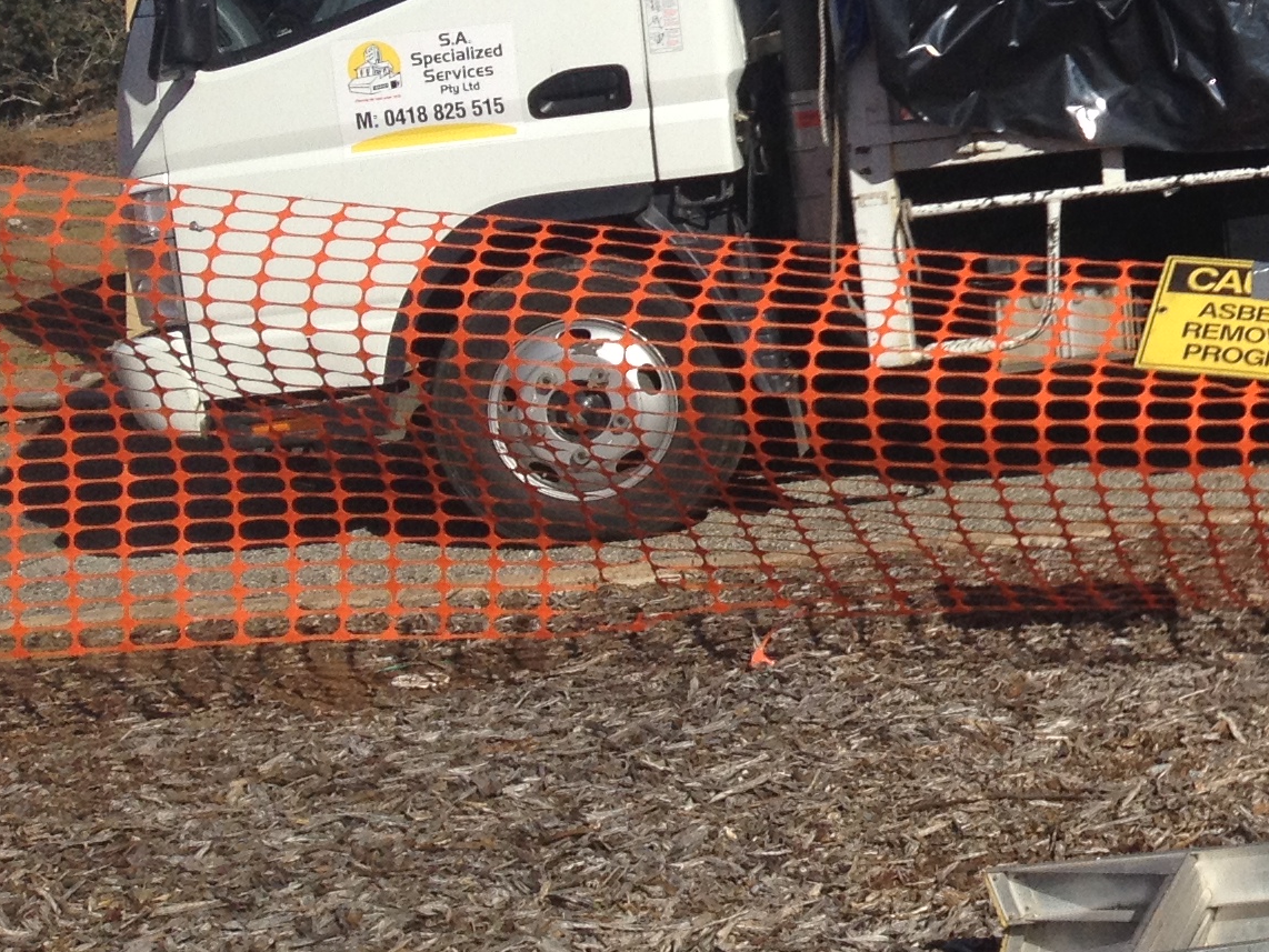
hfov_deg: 18.0
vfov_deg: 14.4
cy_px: -152
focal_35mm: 100
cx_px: 1767
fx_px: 3667
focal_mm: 4.28
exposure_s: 1/3067
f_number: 2.4
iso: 64
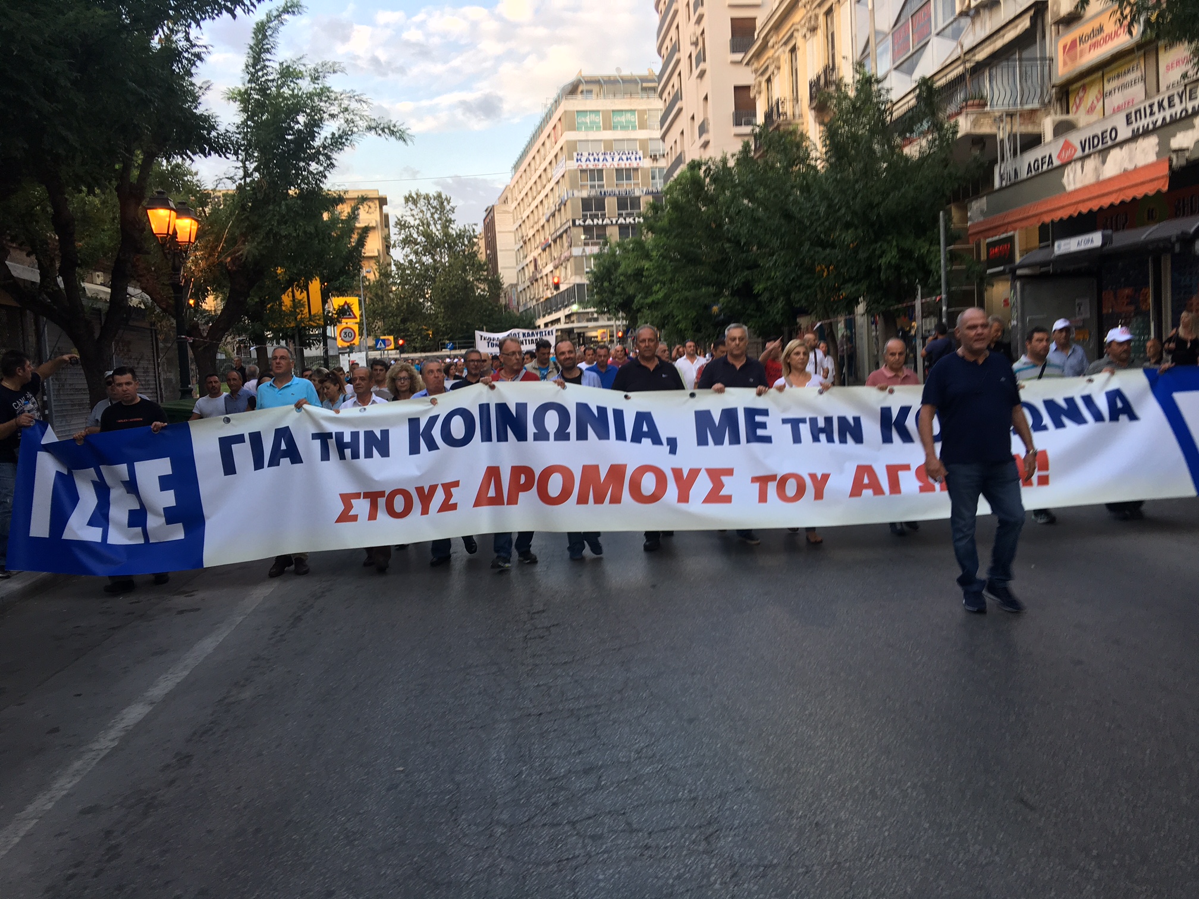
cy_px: 450
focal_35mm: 29
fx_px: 1004
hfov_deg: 61.7
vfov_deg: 48.2
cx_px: 600
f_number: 2.2
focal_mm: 4.15
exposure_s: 1/50
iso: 25
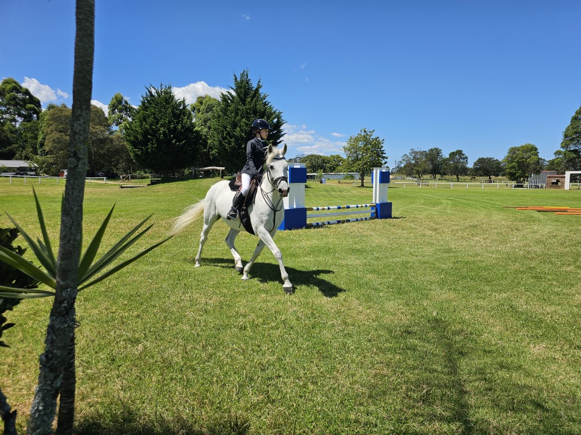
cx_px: 290
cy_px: 218
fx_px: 386
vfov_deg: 58.9
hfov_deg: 73.9
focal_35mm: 23
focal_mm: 6.3
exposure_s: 1/1126
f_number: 1.7
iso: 10
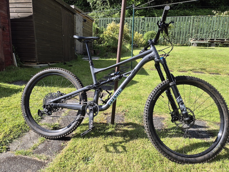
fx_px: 152
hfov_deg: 73.9
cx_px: 114
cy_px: 86
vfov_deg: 58.9
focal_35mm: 23
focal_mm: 5.4
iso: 25
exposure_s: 1/974
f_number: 1.8
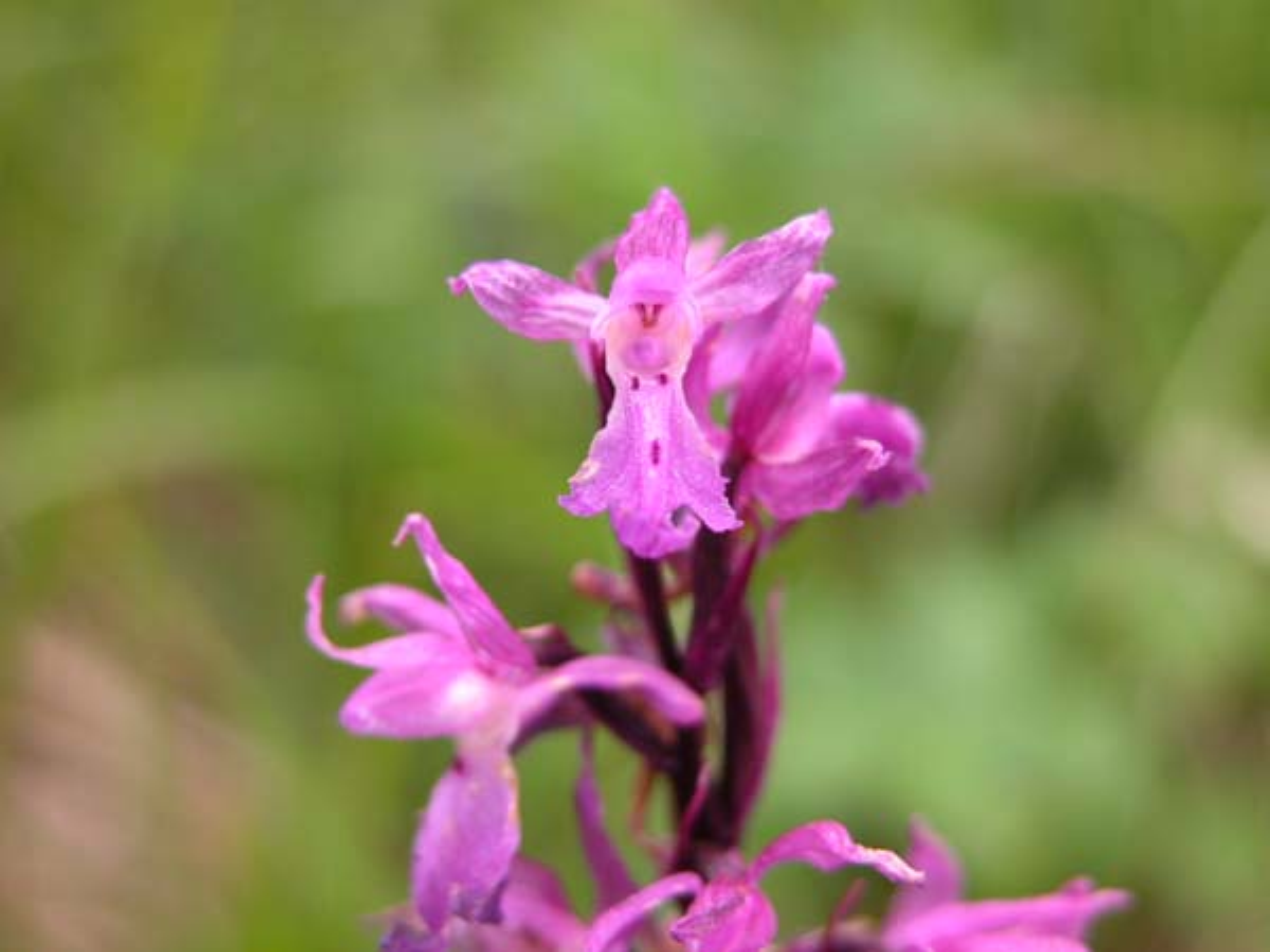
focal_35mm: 69
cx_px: 635
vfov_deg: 21.3
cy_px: 476
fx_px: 2531
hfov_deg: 28.2
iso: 100
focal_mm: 17.8
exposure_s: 1/81.2
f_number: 3.3
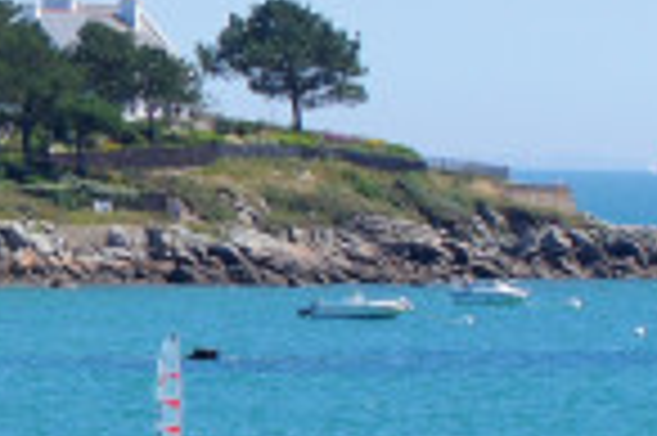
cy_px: 243
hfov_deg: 3.7
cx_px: -360
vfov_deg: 2.5
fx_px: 10063
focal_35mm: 552
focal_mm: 70
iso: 100
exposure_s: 1/500
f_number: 6.3
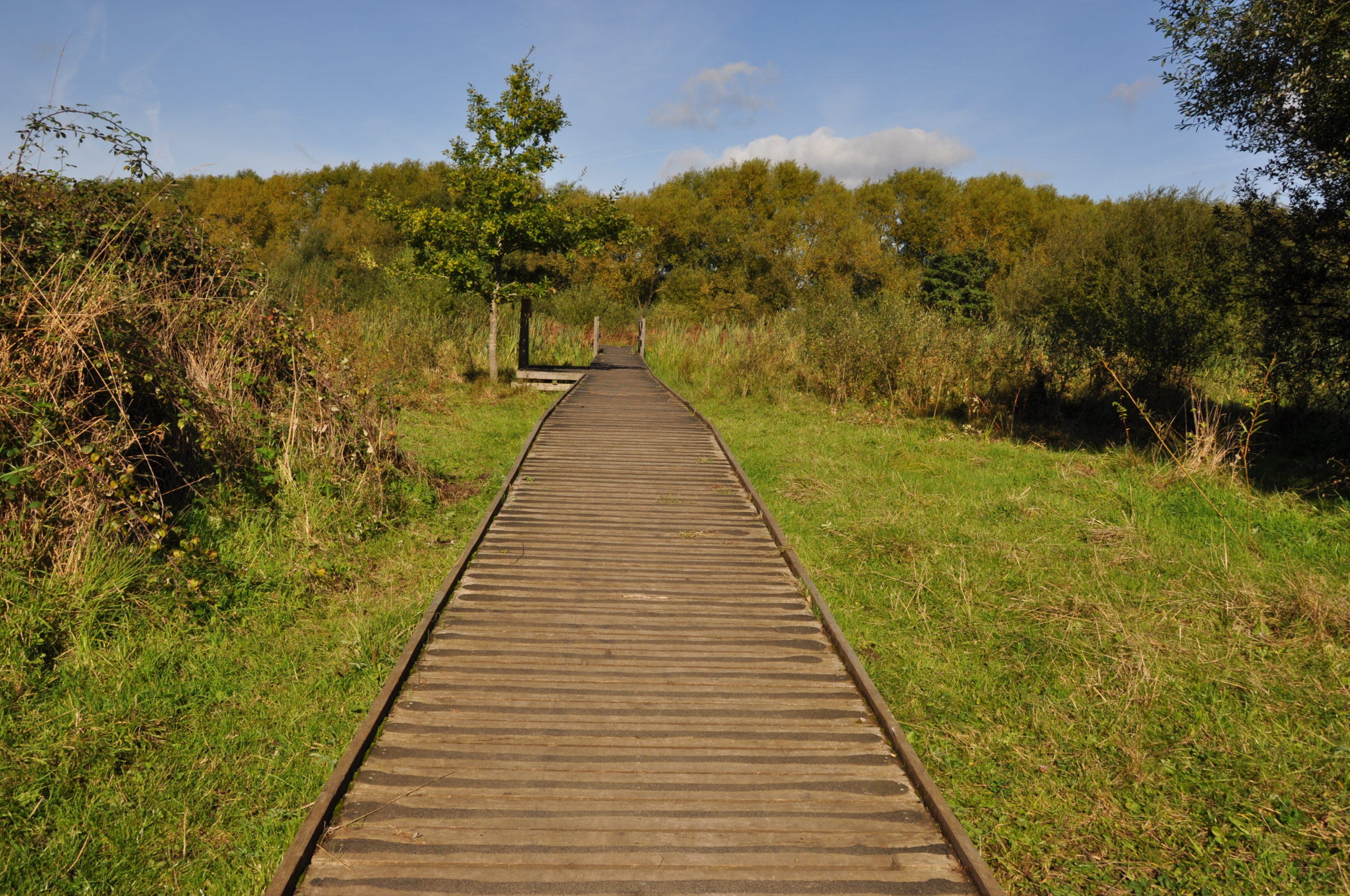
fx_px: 1124
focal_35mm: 30
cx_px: 675
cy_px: 448
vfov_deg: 43.5
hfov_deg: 62.0
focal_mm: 20
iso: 200
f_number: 10
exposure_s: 1/400
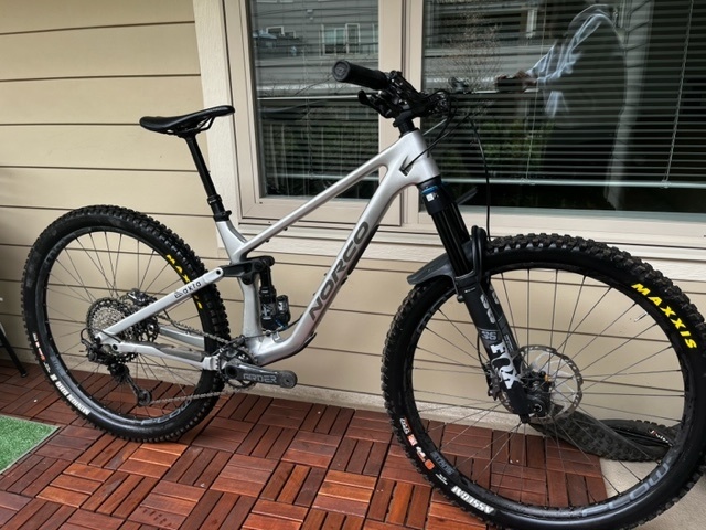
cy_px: 265
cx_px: 353
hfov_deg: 67.3
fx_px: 530
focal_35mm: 26
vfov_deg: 53.1
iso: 40
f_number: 1.6
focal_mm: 5.1
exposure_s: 1/164
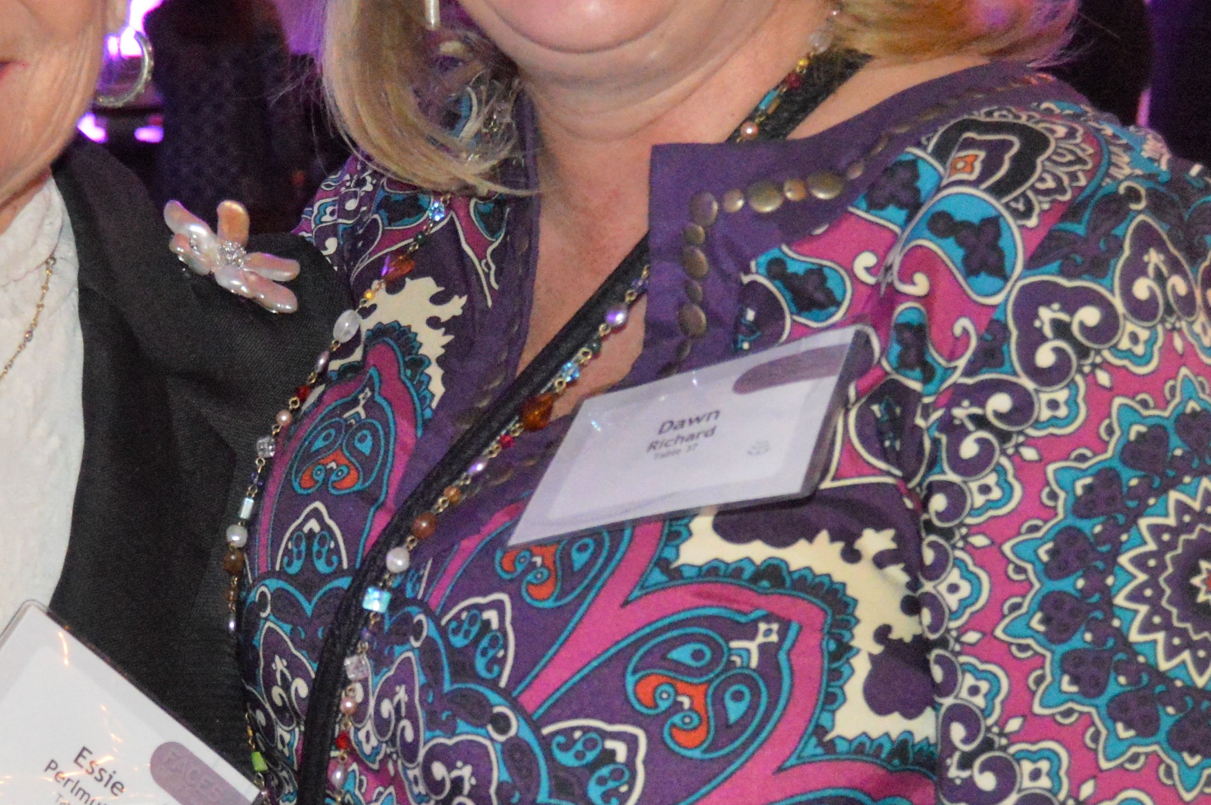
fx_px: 3059
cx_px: 339
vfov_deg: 15.0
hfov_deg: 22.2
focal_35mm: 91
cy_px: 343
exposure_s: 1/60
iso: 3200
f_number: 3.5
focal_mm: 22
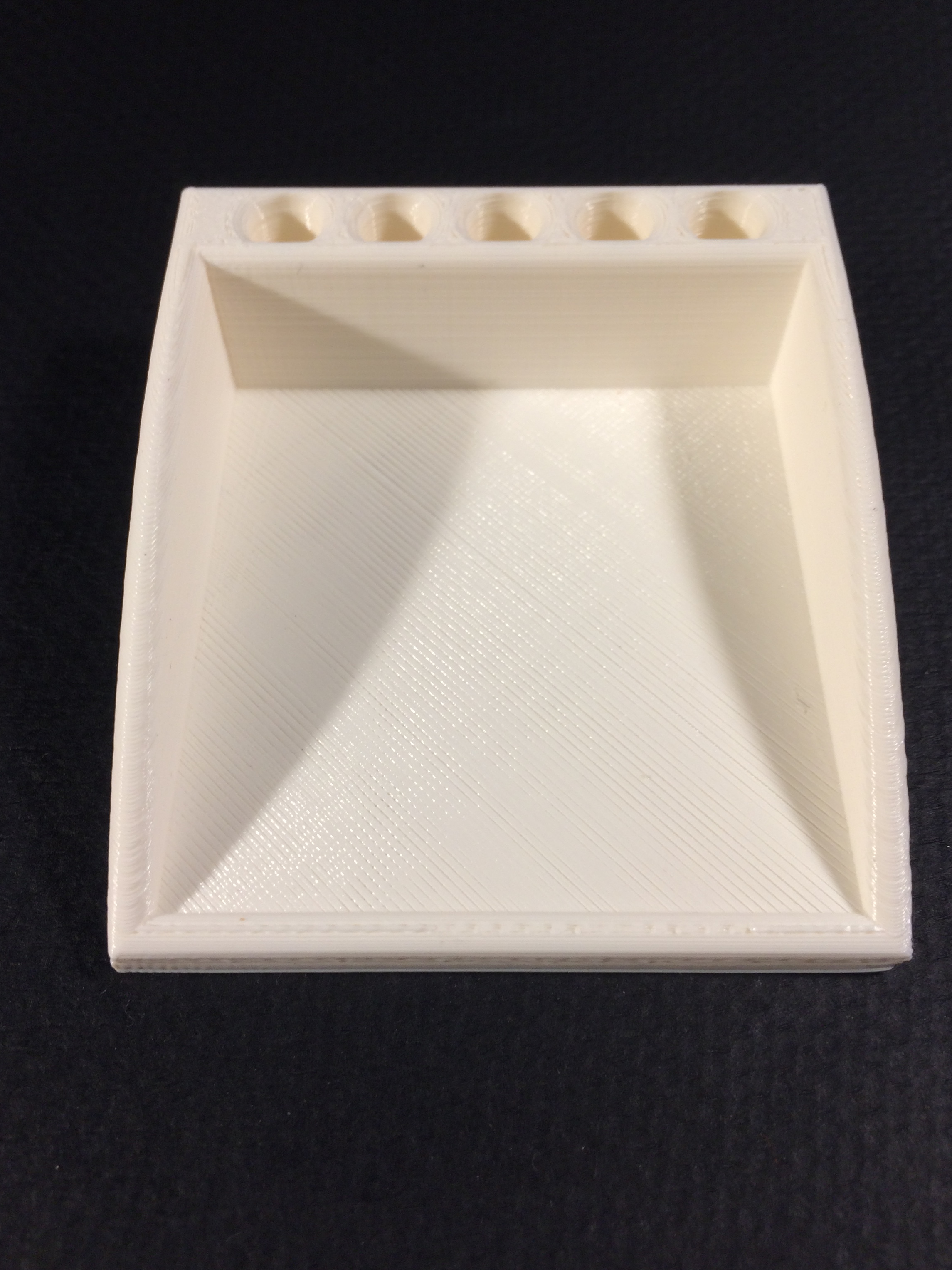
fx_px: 1137
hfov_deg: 45.4
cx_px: 466
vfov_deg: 58.3
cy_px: 611
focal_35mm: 31
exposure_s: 1/40
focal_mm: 4.15
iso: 40
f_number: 2.2
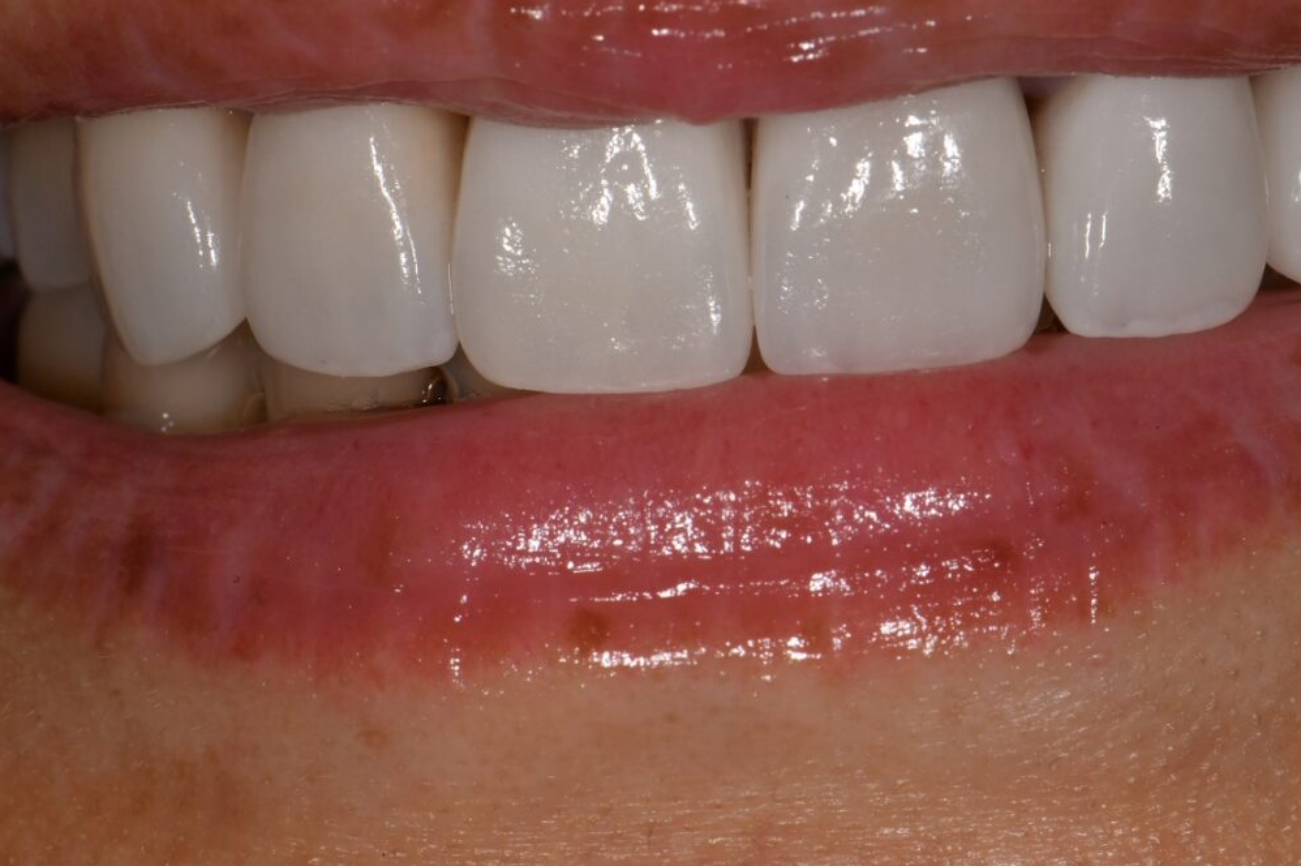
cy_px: 263
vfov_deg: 7.1
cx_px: 765
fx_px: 7006
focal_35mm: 194
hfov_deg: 10.6
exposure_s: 1/160
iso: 200
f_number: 32
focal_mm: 105
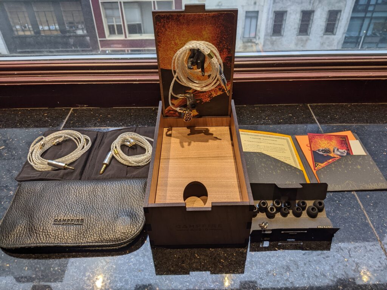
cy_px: 145
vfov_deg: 51.4
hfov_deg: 65.3
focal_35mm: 27
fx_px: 302
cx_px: 194
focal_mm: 4.44
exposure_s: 1/120
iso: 83
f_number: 1.8
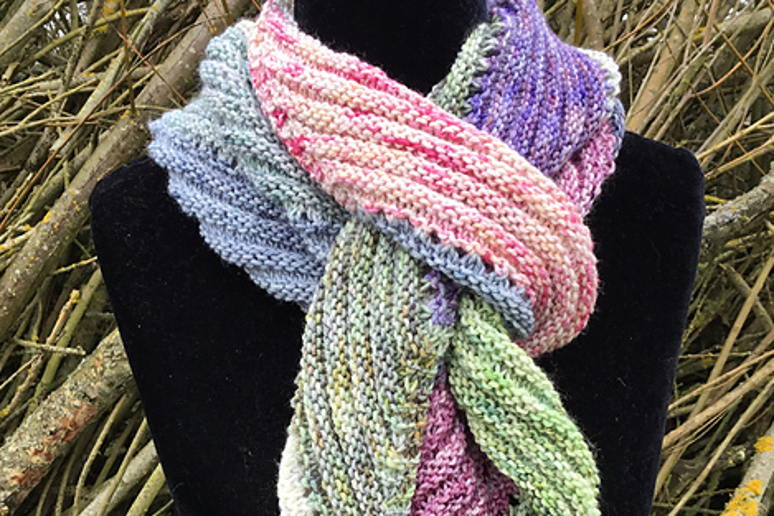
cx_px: 385
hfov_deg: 44.5
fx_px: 946
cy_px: 353
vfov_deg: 30.3
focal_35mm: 44
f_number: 2.4
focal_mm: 3.3
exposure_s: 1/50
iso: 32
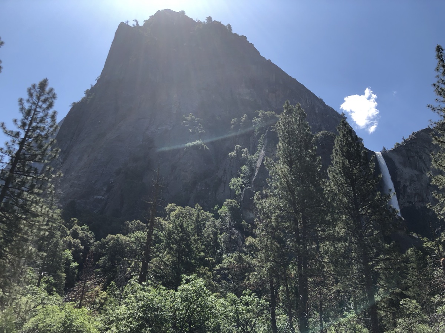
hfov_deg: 63.4
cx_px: 222
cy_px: 166
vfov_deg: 49.7
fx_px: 360
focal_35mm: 28
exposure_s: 1/1656
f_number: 1.8
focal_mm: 4
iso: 20
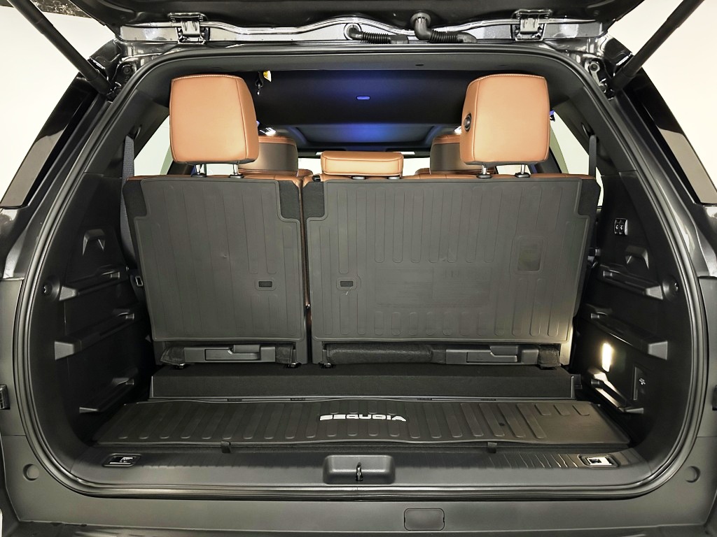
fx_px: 497
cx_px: 358
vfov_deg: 56.8
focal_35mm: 24
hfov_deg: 71.6
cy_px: 268
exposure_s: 1/30
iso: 1250
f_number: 1.78
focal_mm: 6.86
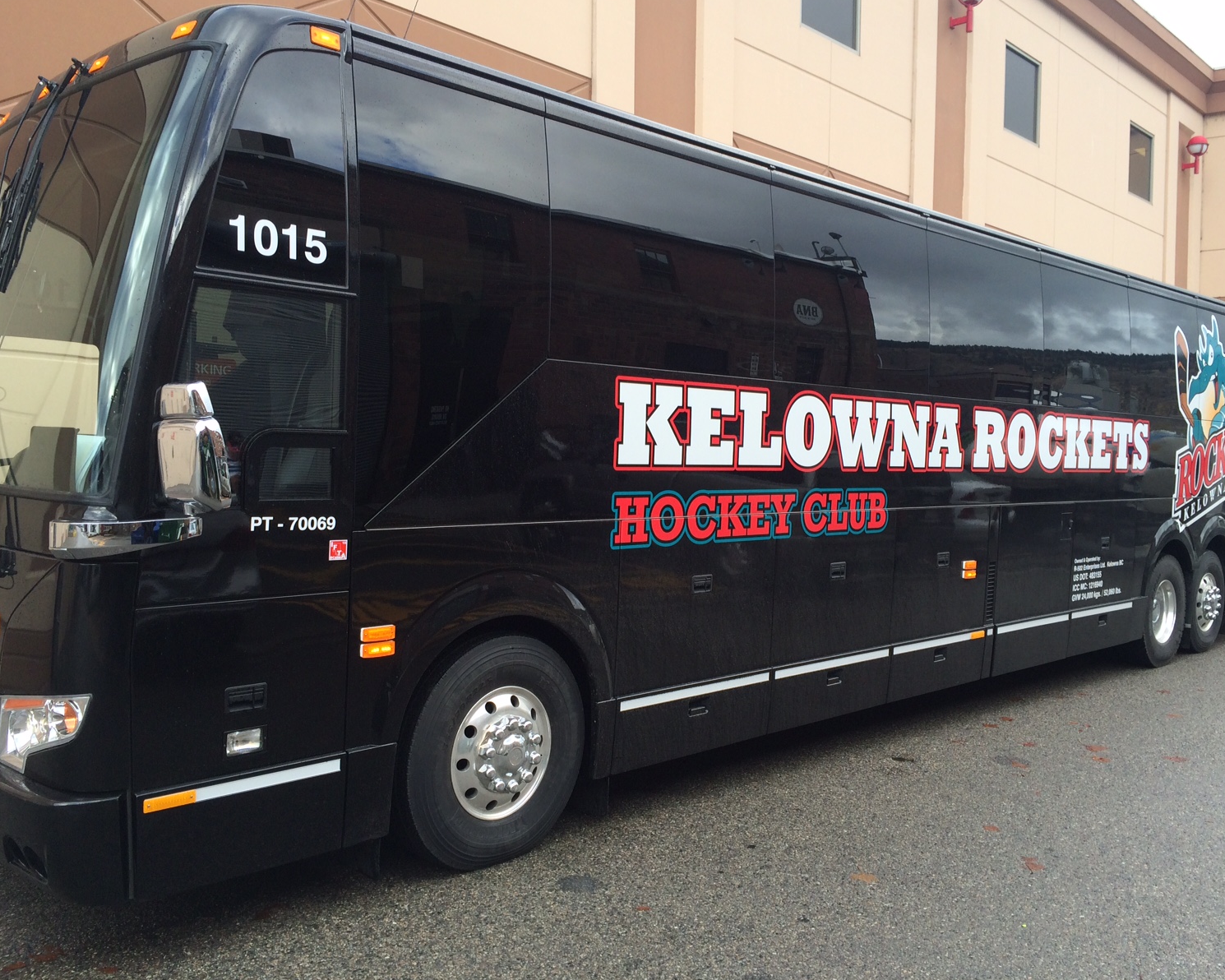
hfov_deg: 57.2
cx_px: 631
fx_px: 1124
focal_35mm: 31
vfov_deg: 47.1
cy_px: 488
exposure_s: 1/260
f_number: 2.2
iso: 32
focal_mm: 4.15
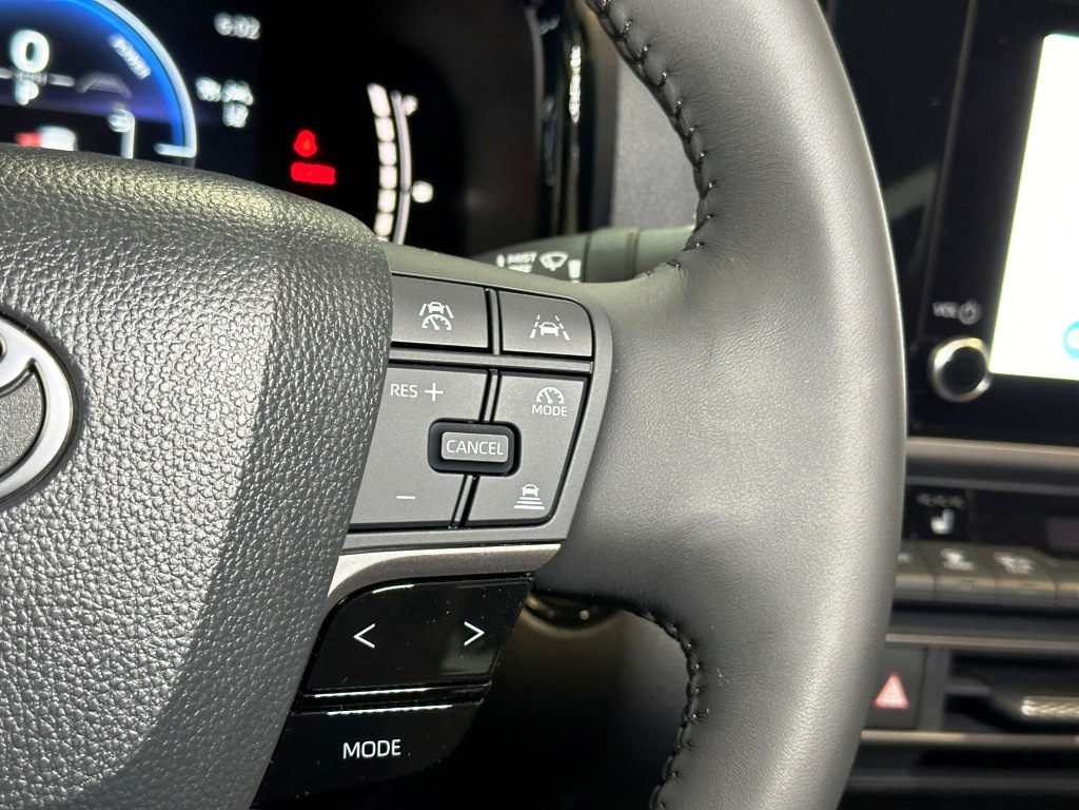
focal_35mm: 48
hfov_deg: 39.7
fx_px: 1496
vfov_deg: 30.3
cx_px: 540
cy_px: 405
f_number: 1.78
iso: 400
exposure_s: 1/40
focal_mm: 6.86
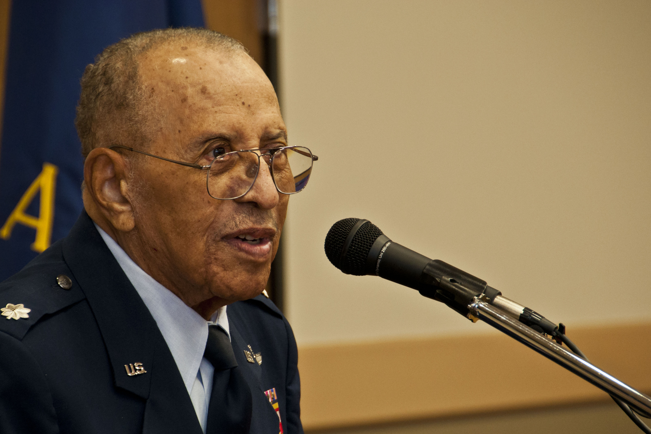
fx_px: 6455
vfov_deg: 3.9
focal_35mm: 357
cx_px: 308
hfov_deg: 5.8
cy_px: 242
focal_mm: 200
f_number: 5.6
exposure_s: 1/50
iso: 1000
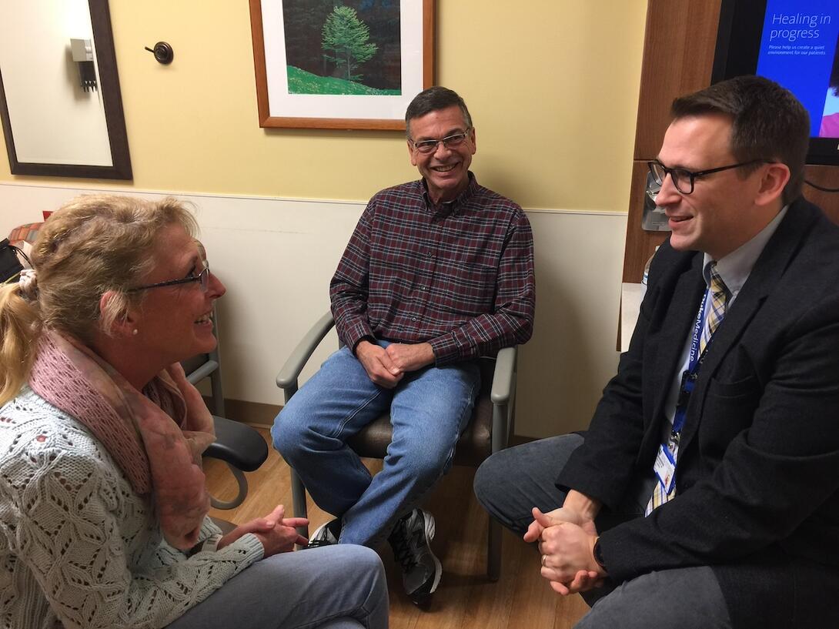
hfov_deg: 61.7
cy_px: 314
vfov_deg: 48.2
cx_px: 420
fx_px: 703
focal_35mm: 29
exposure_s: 1/15
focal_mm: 4.15
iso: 40
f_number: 2.2
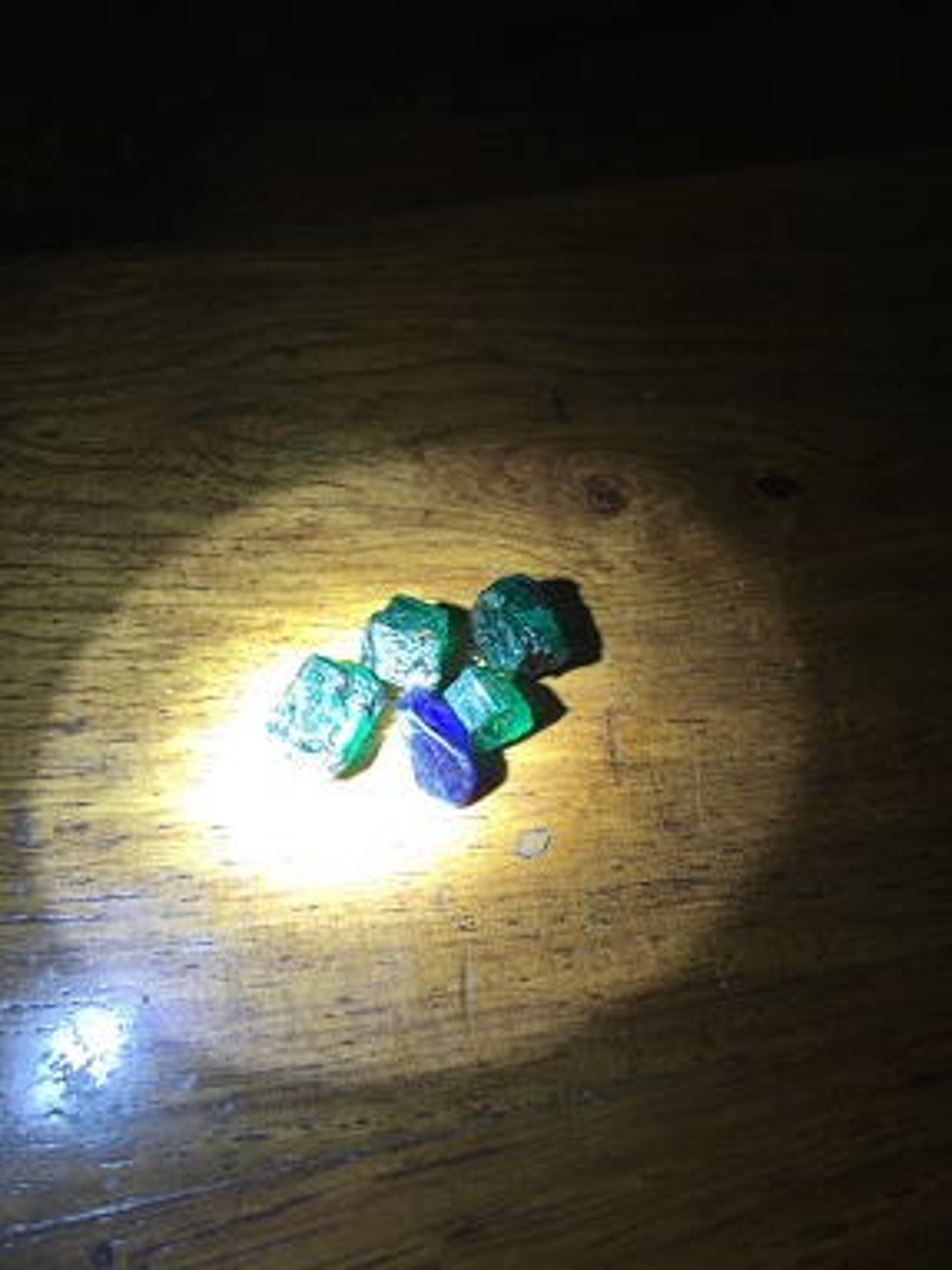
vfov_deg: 61.7
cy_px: 635
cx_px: 476
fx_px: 1064
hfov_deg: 48.2
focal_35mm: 29
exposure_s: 1/60
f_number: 2.2
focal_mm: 4.15
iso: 32
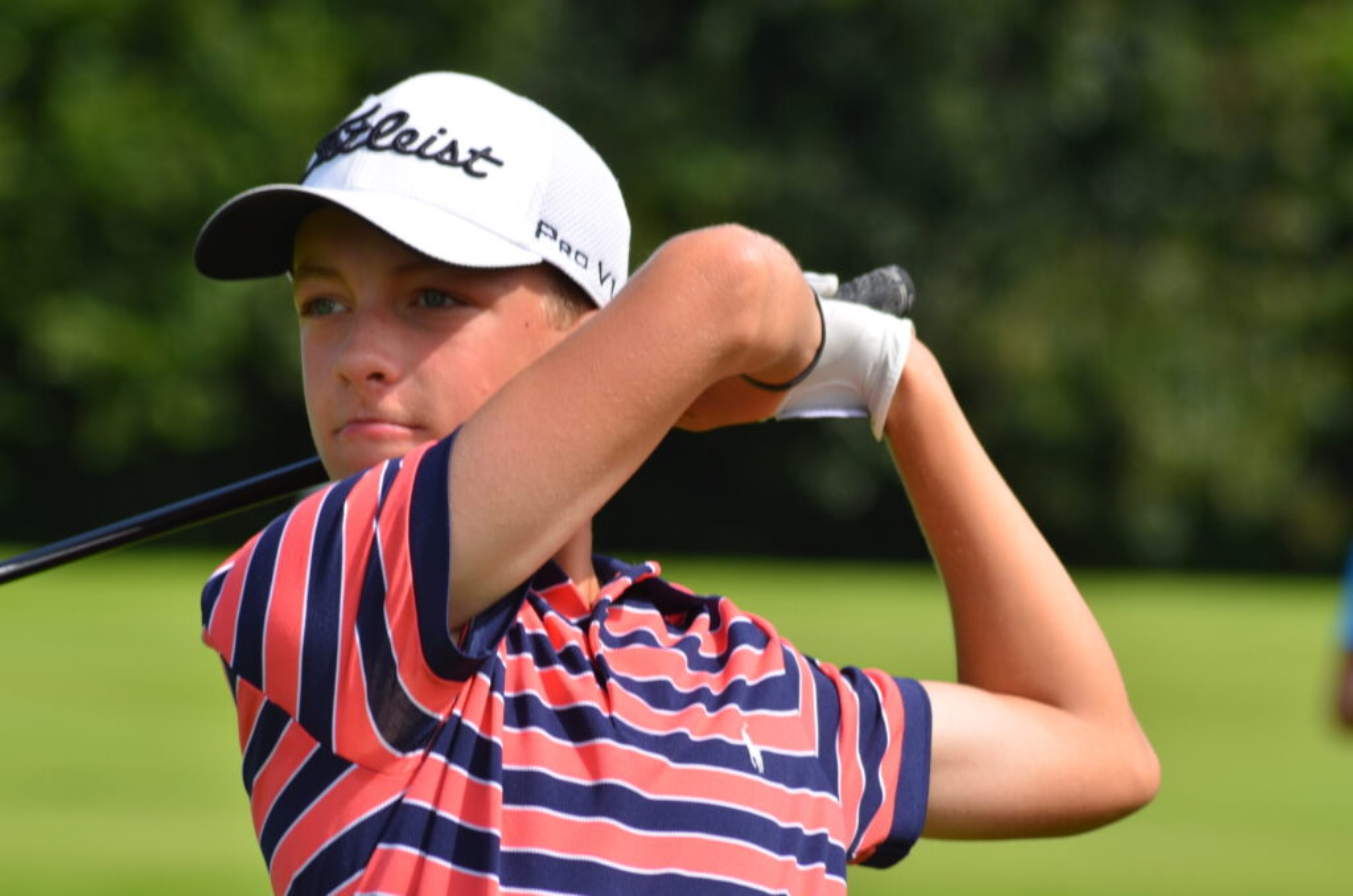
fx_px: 15188
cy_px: 448
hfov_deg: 5.1
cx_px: 676
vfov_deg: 3.4
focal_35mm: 405
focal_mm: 270
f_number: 9
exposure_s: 1/250
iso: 100
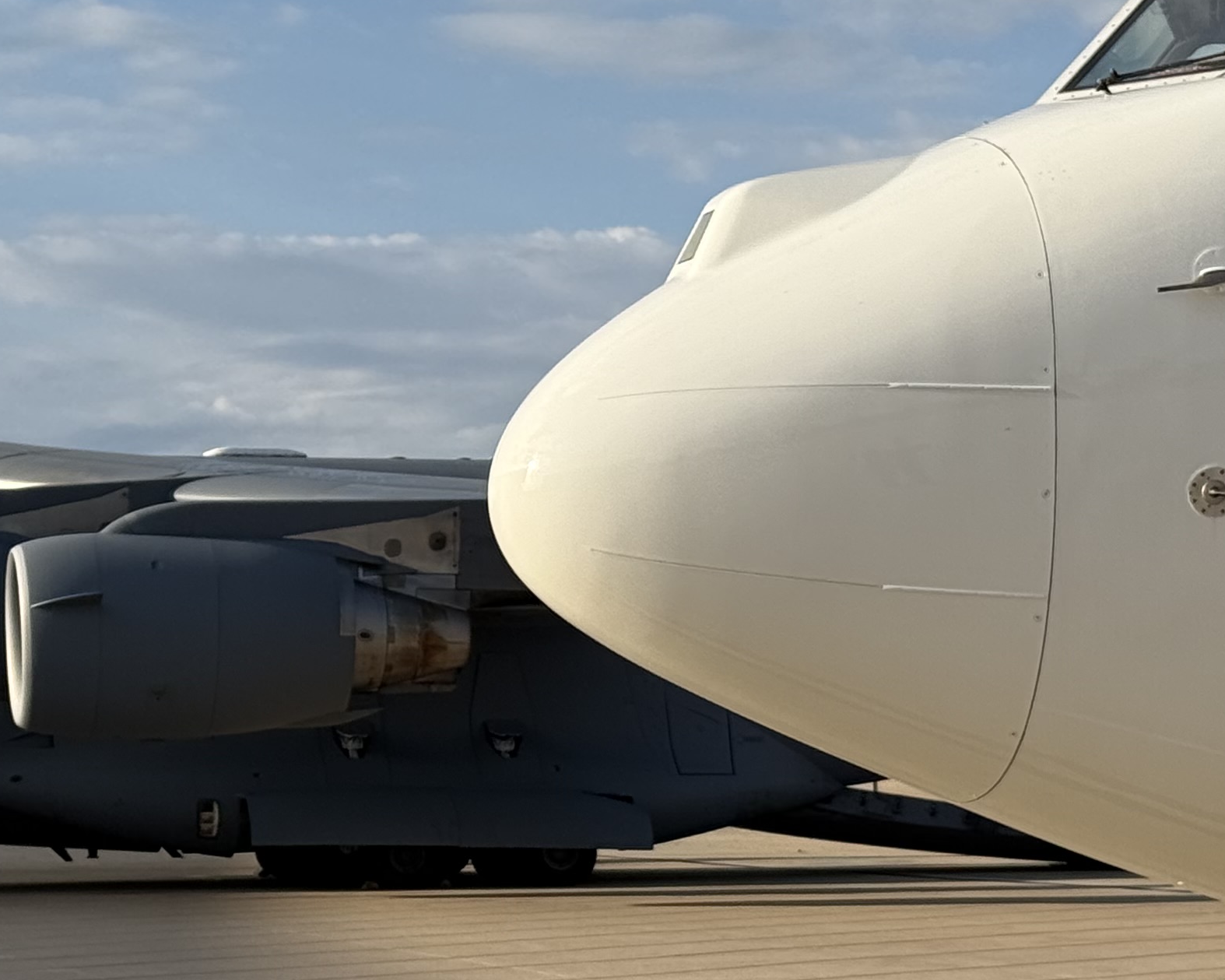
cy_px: 656
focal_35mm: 120
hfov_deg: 16.0
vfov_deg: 12.8
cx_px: 476
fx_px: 4350
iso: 64
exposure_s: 1/5208
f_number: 1.78
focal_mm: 6.76
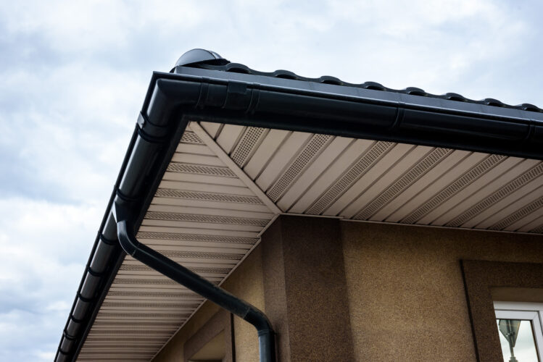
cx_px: 272
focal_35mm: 48
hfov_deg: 41.1
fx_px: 724
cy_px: 181
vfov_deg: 28.1
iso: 320
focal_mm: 48
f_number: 9
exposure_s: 1/250
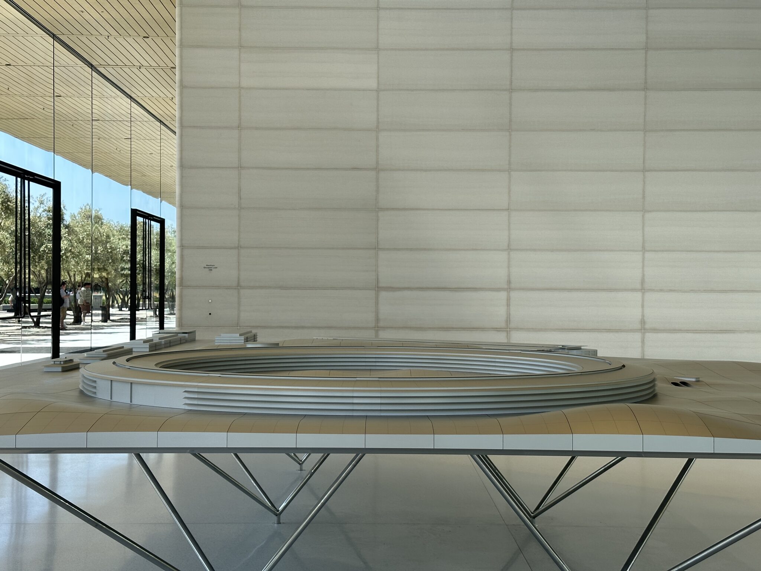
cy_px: 286
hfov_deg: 39.7
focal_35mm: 48
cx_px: 380
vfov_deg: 30.3
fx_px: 1055
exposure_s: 1/962
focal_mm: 6.86
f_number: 1.78
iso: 64
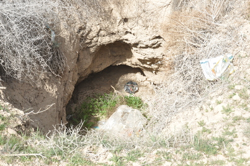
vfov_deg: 17.5
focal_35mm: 78
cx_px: 125
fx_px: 541
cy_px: 83
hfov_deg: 26.0
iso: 800
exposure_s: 1/400
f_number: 16
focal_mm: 52
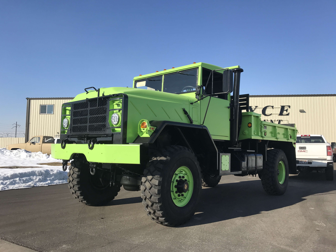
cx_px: 168
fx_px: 272
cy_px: 126
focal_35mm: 28
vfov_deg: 49.7
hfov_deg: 63.4
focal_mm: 3.99
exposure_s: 1/2817
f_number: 1.8
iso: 20
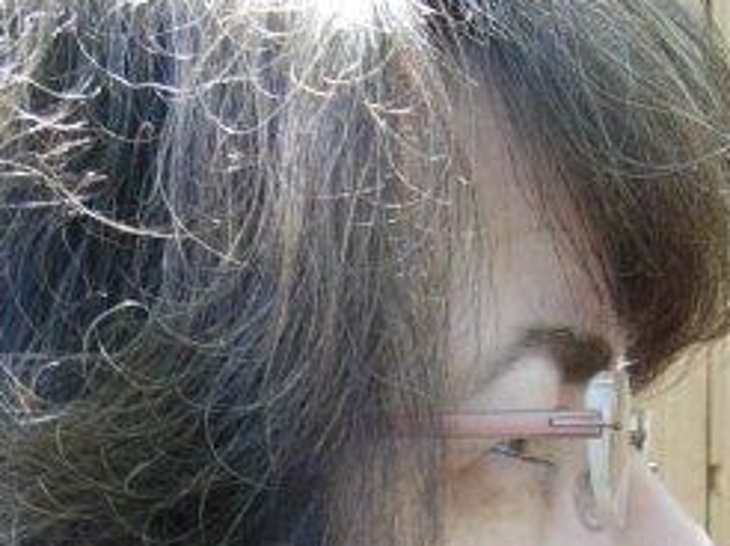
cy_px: 777
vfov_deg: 9.6
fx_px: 3160
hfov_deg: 13.2
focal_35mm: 150
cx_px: 383
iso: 50
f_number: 2.7
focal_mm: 7.5
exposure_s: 1/39.1
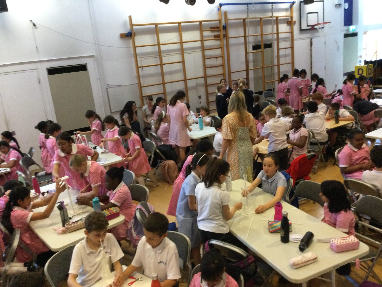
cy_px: 144
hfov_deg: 58.4
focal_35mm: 31
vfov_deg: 45.4
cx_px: 191
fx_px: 342
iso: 200
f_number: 2.4
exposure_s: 1/25
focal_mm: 3.3
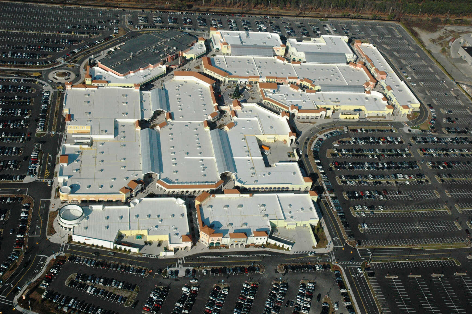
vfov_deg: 30.8
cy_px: 157
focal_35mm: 44
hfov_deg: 45.0
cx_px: 236
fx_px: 570
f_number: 8
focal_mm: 29
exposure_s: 1/3200
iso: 800
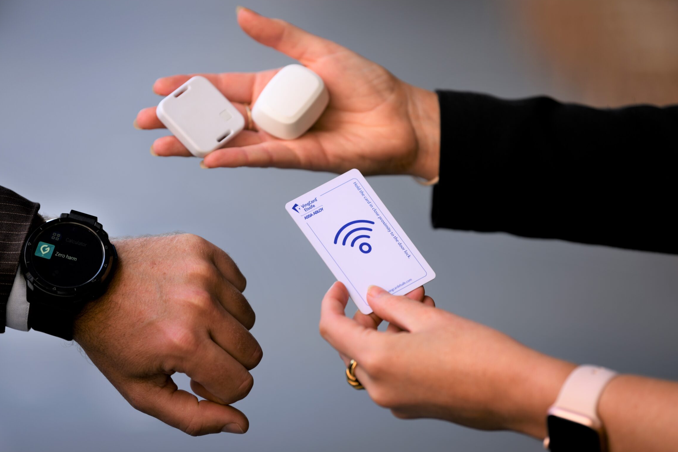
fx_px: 3785
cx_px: 319
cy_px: 220
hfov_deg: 10.2
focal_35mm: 201
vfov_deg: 6.8
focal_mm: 180
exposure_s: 1/80
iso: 80
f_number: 2.8
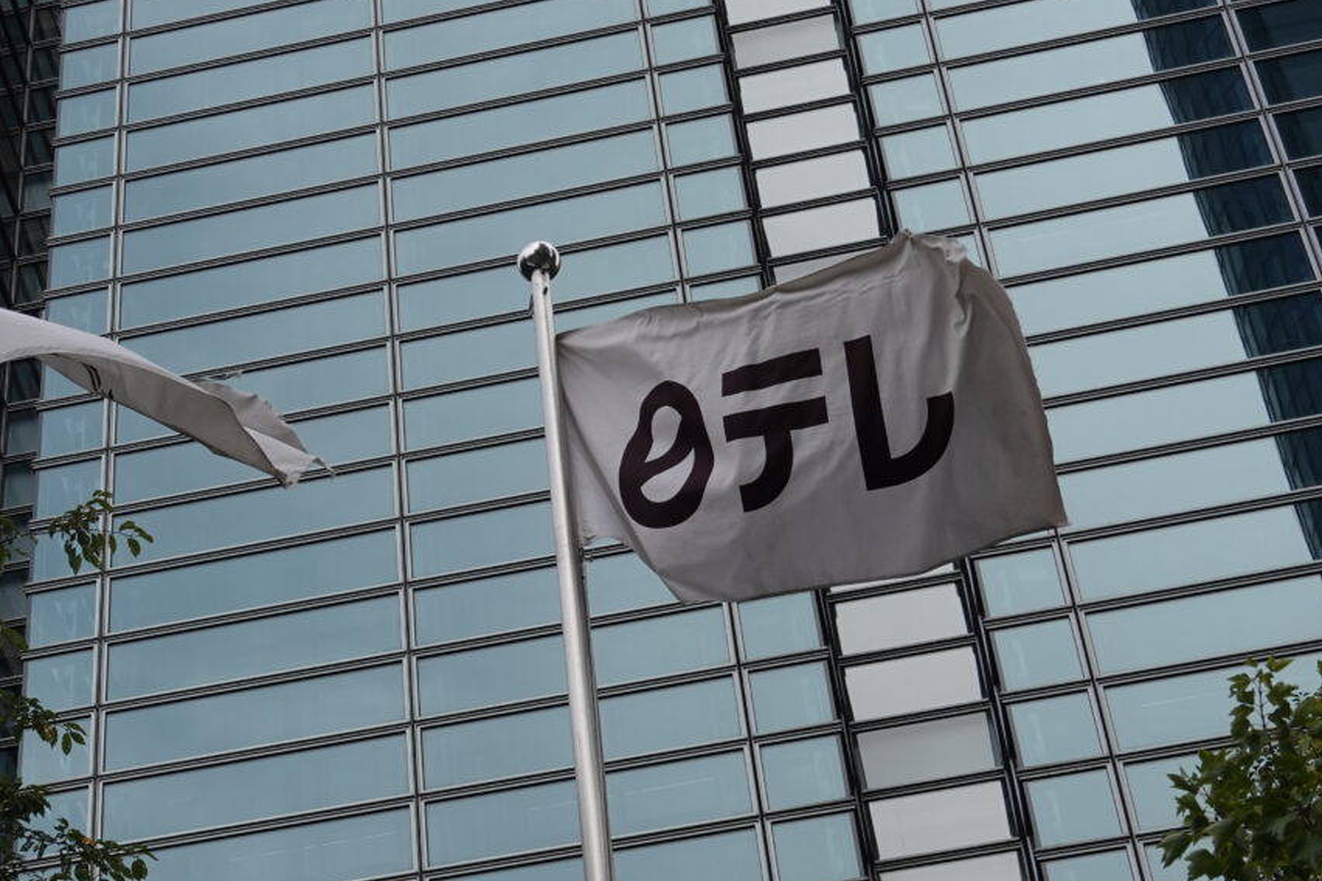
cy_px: 301
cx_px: 211
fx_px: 3709
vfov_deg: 13.5
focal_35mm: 101
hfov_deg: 19.9
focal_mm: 20.69
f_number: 4
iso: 125
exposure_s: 1/640
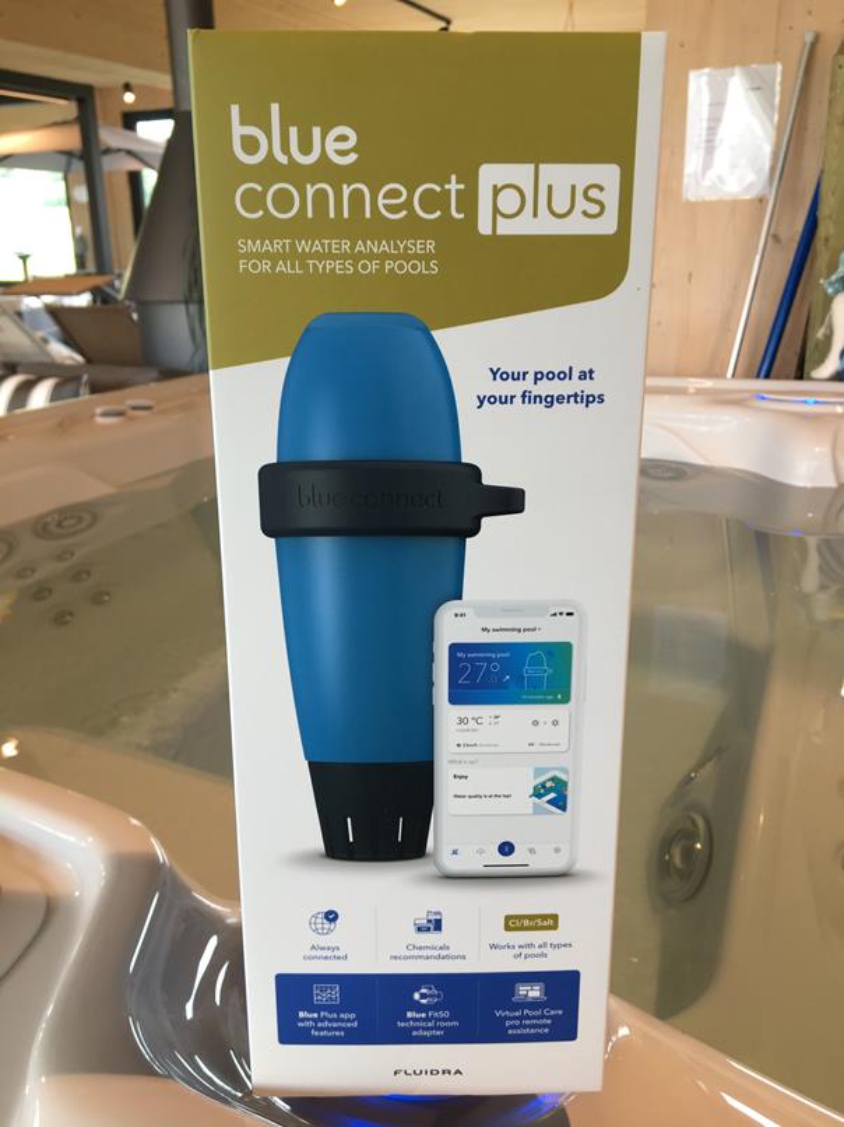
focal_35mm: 29
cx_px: 422
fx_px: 943
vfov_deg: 61.7
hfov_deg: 48.2
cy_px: 564
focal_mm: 4.15
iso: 32
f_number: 2.2
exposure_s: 1/50
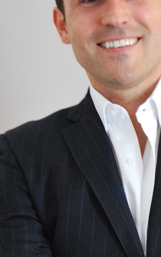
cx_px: 147
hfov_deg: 14.8
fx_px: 611
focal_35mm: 87
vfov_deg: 23.8
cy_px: 153
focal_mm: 26
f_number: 4.2
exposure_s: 1/30
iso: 1600
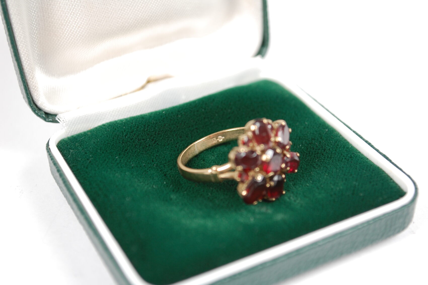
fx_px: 784
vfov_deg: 20.6
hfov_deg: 30.5
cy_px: 142
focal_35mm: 66
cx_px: 214
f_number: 5.6
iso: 400
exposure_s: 1/125
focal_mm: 44
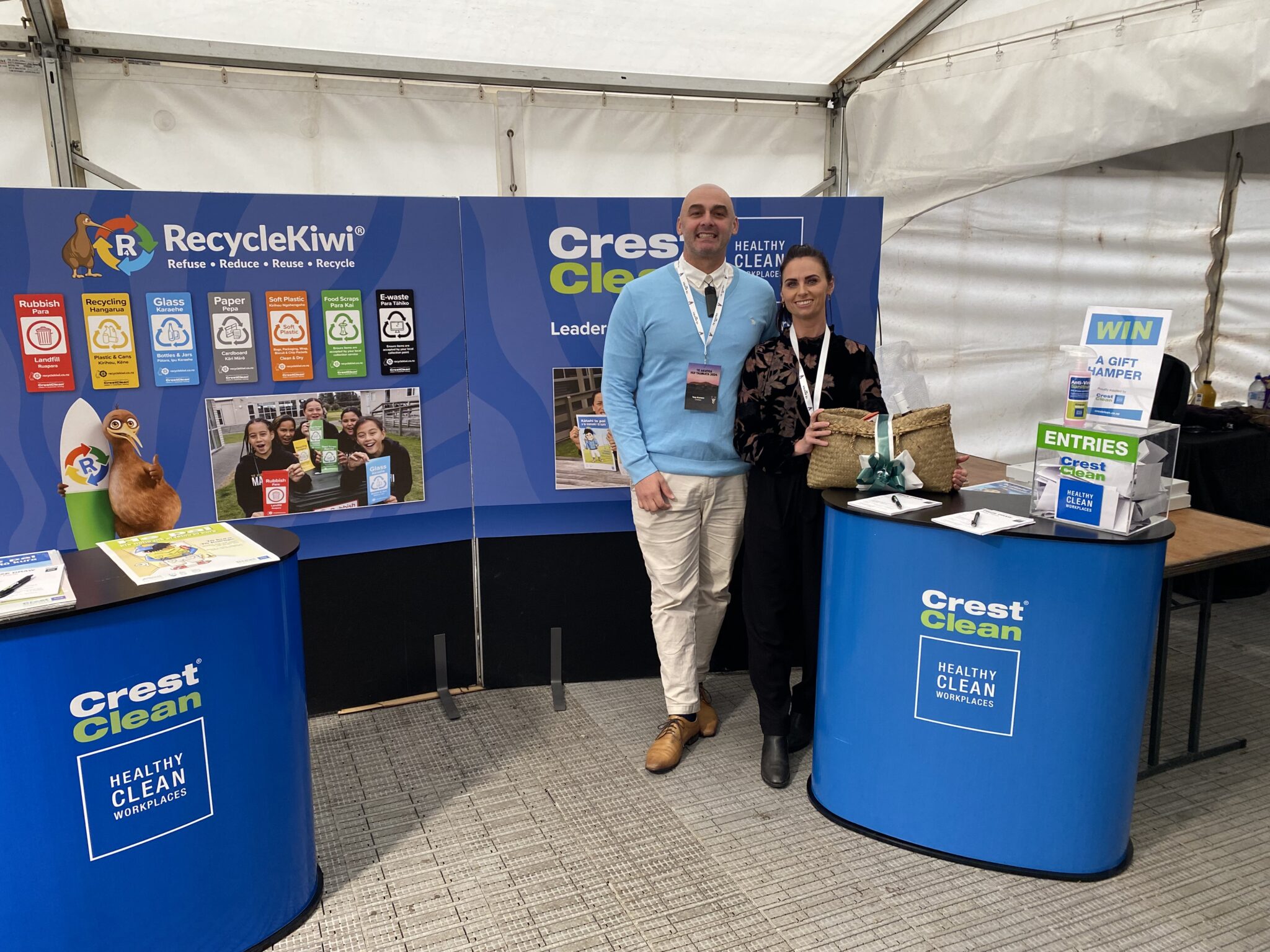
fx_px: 954
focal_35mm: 26
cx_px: 635
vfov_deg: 53.1
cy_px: 476
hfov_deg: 67.3
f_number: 1.8
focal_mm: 4.25
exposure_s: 1/121
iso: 125
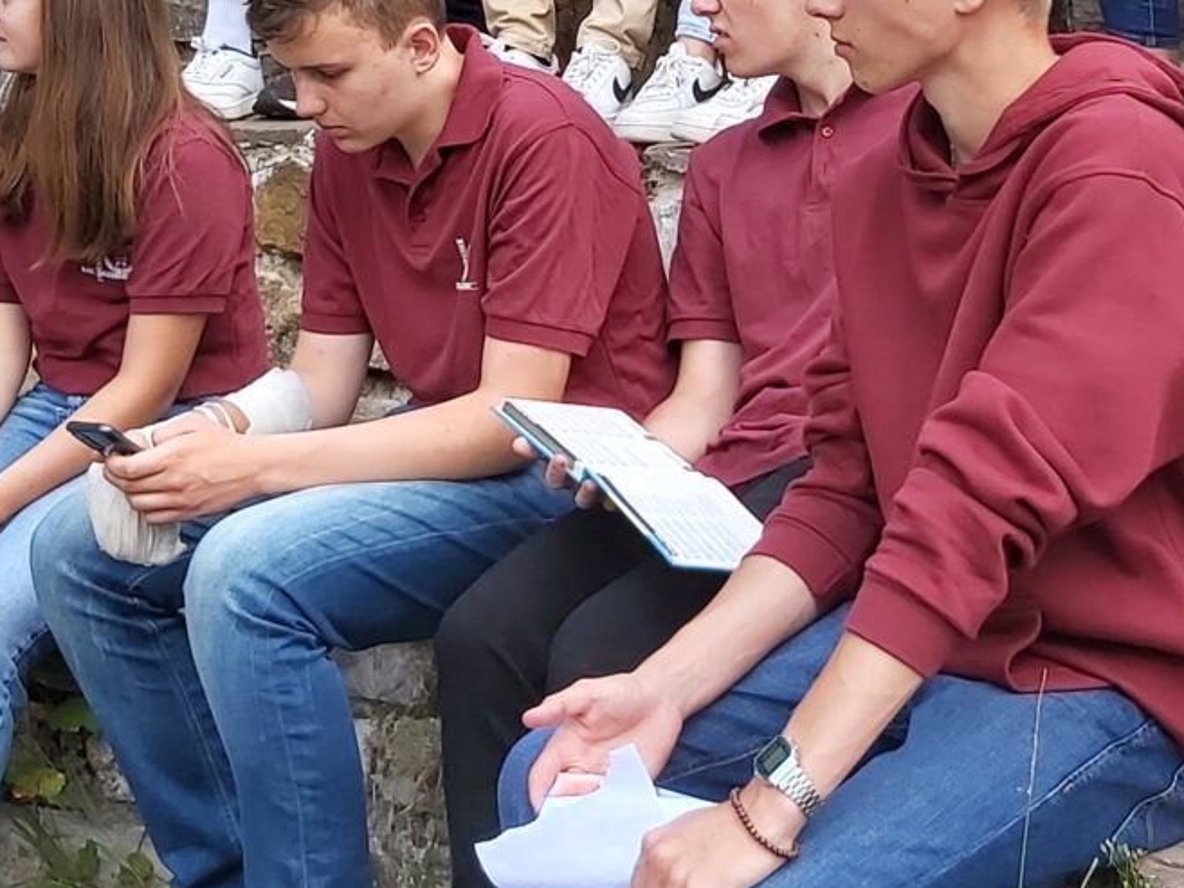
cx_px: 514
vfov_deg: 17.6
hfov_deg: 24.1
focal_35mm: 81
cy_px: -72
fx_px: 2771
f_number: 1.7
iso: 64
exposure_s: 1/666
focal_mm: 3.92
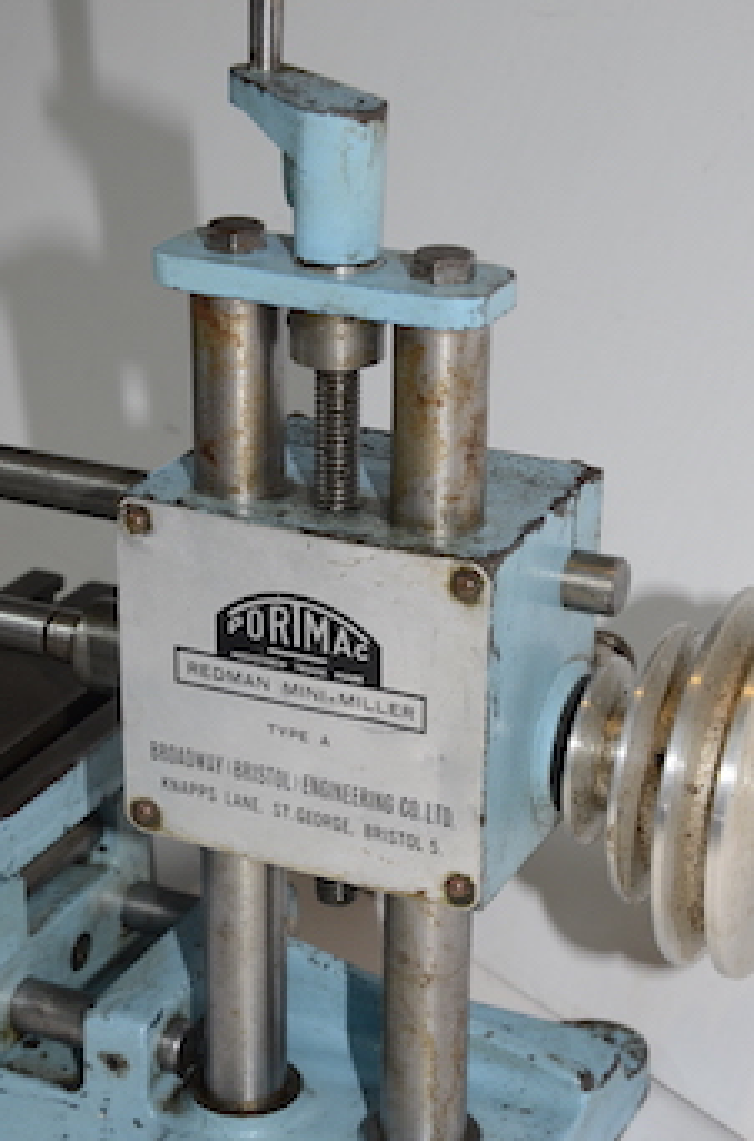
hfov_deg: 15.8
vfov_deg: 23.7
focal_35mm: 86
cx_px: 384
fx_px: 2718
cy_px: 671
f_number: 10
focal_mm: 48
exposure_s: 1/60
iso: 800
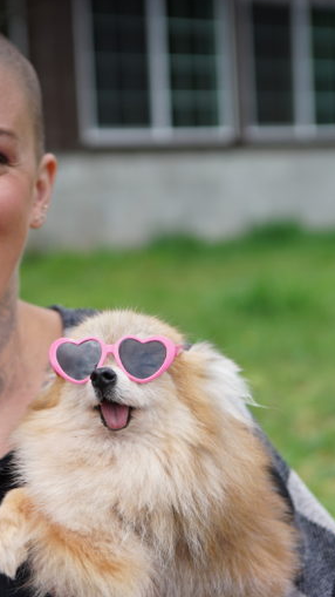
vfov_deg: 24.5
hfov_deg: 13.6
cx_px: -28
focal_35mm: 87
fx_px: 1375
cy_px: 297
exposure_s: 1/5000
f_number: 3.2
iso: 500
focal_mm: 55
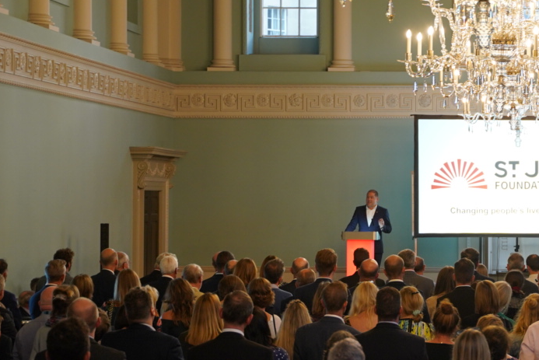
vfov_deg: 12.2
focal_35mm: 112
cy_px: 193
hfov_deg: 17.9
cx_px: 506
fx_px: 1678
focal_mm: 48
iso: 500
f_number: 2.8
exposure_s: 1/50
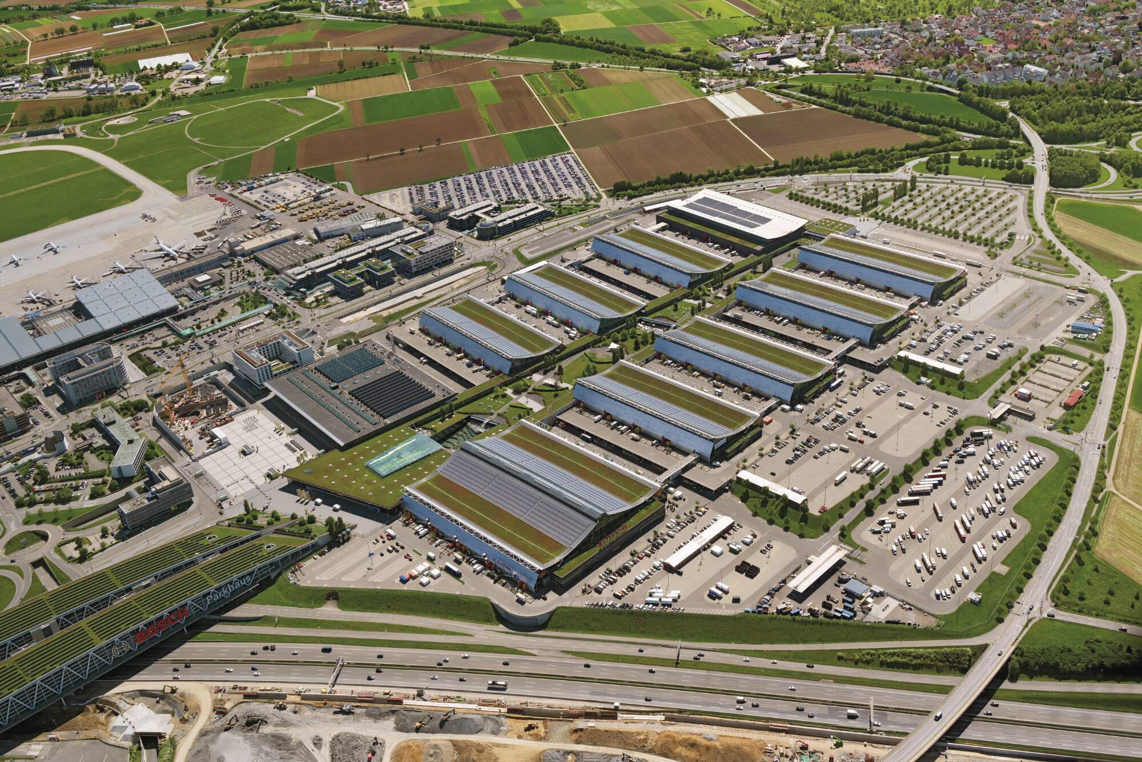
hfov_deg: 55.8
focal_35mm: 34
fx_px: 1079
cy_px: 381
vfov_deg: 38.9
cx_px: 571
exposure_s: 1/1600
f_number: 7.1
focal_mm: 34
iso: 250
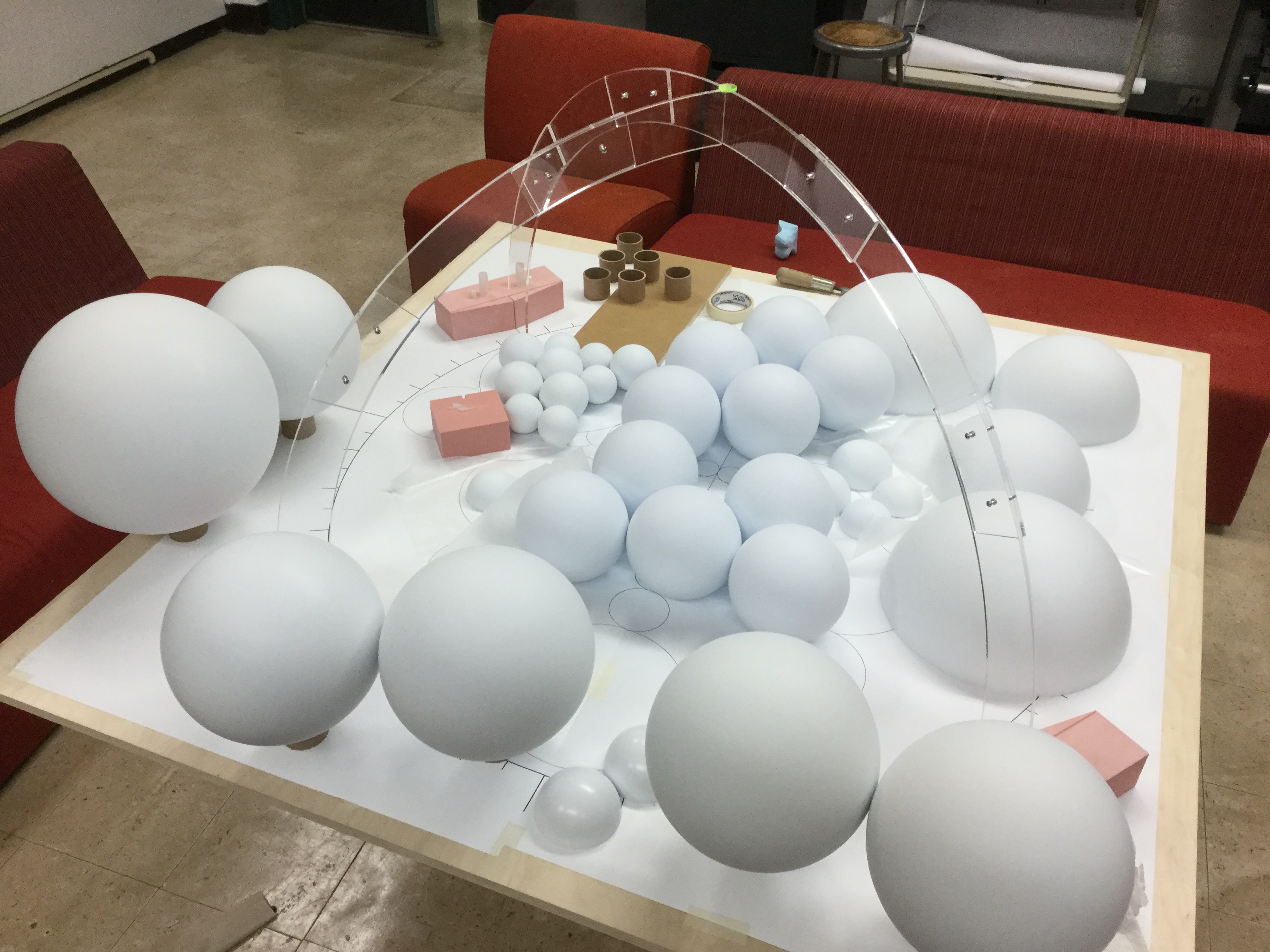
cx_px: 635
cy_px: 476
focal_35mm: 31
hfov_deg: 58.4
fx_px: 1137
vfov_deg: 45.4
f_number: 2.4
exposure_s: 1/30
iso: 40
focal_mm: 3.3
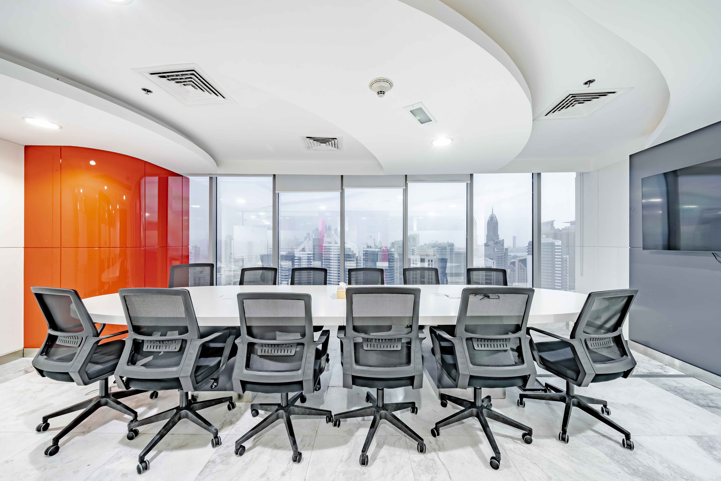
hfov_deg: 112.6
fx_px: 240
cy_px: 240
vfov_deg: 90.0
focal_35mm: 12
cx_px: 360
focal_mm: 12
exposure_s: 1/3
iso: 100
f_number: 10
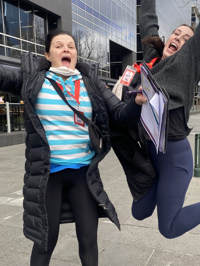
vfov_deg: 46.5
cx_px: 128
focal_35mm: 40
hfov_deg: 35.7
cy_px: 162
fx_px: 308
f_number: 1.8
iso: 32
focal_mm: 4.25
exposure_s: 1/685
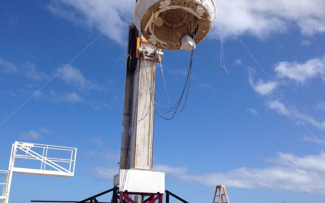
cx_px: 163
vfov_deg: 25.8
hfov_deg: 40.3
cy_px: 87
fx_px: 443
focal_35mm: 50
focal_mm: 4.28
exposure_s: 1/2762
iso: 50
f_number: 2.4
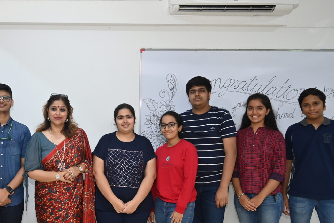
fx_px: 436
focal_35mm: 47
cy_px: 145
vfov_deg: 28.5
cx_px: 68
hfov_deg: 40.3
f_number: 4
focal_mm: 24
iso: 1250
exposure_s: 1/100
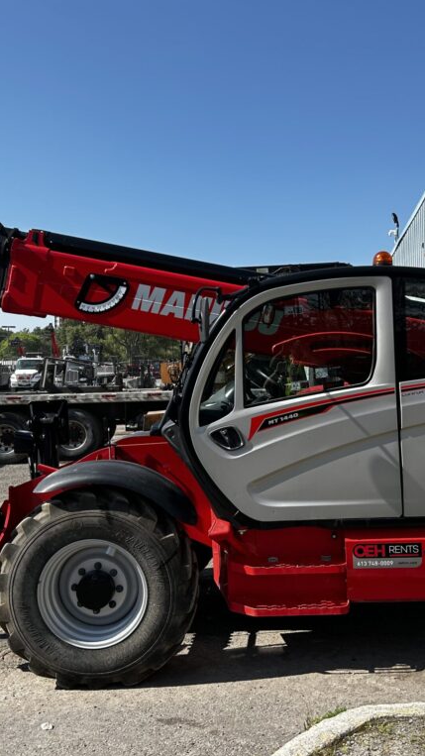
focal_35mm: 38
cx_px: 252
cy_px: 379
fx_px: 762
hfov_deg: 31.1
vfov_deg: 52.8
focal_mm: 5.7
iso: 50
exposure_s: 1/2915
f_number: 1.5
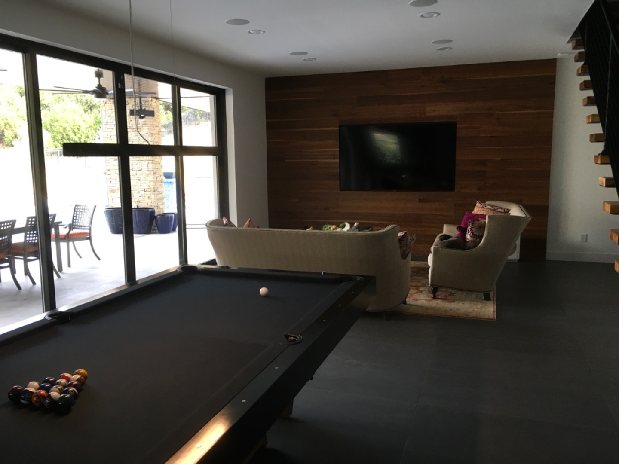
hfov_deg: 61.7
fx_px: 519
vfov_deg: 48.2
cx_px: 310
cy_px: 232
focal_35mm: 29
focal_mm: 4.15
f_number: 2.2
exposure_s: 1/30
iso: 40
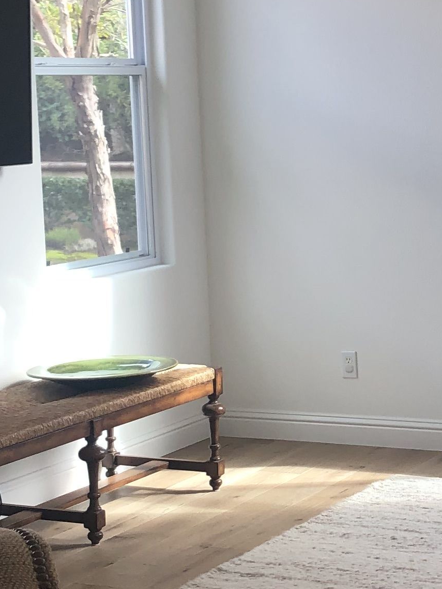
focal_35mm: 99
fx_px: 1685
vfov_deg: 19.8
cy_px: 324
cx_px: 433
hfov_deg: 14.7
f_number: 1.8
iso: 40
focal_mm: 3.99
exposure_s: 1/120
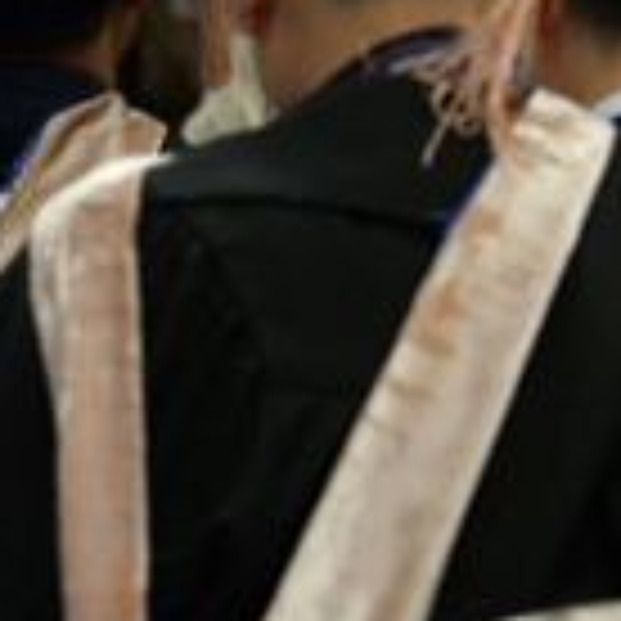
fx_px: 6901
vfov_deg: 5.1
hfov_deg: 5.1
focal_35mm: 340
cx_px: -212
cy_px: 153
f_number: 2.8
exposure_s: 1/250
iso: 4000
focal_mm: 105
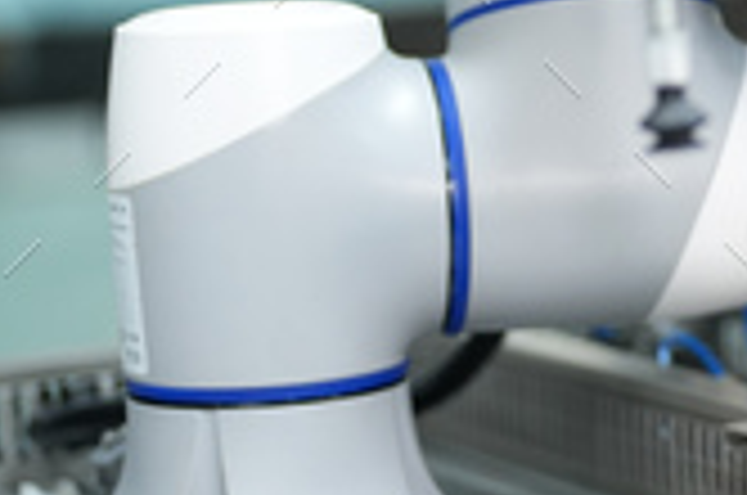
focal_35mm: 178
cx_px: 1035
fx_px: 3686
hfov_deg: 11.2
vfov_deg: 7.7
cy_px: 106
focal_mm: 50
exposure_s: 1/193
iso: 500
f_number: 1.2
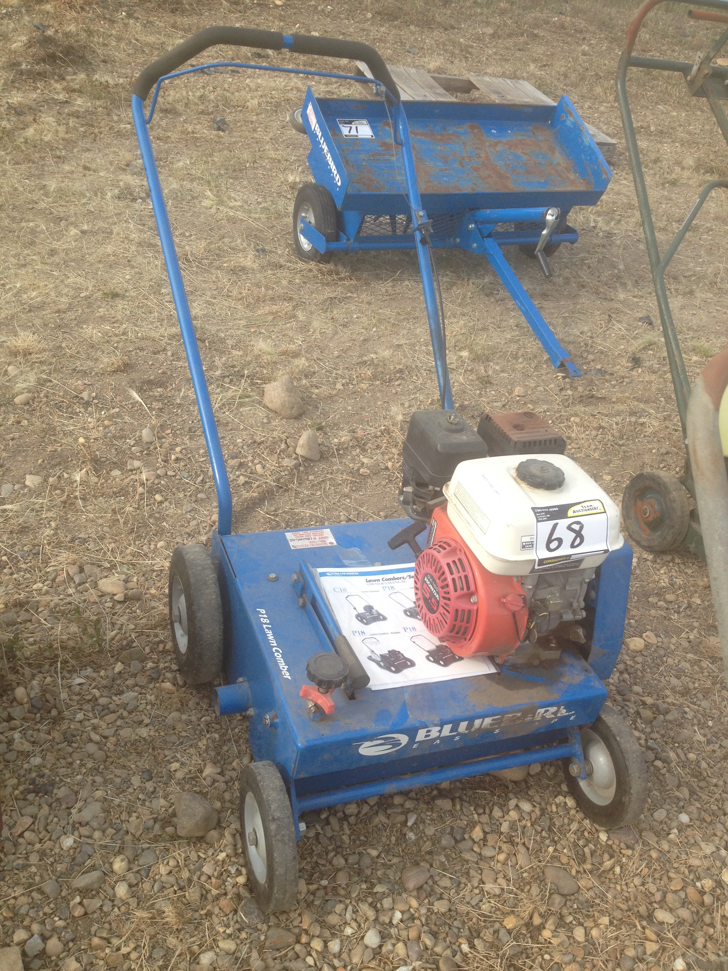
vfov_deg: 52.6
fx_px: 981
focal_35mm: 35
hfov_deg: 40.7
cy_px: 486
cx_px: 364
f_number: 2.4
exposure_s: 1/468
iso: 50
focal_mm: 4.28
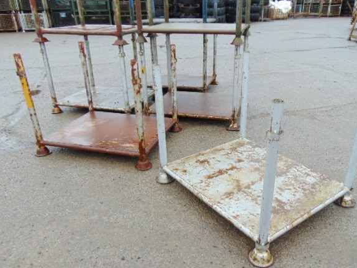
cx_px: 199
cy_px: 148
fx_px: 289
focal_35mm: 28
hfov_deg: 63.2
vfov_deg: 49.7
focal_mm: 4.5
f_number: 3
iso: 80
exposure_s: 1/60
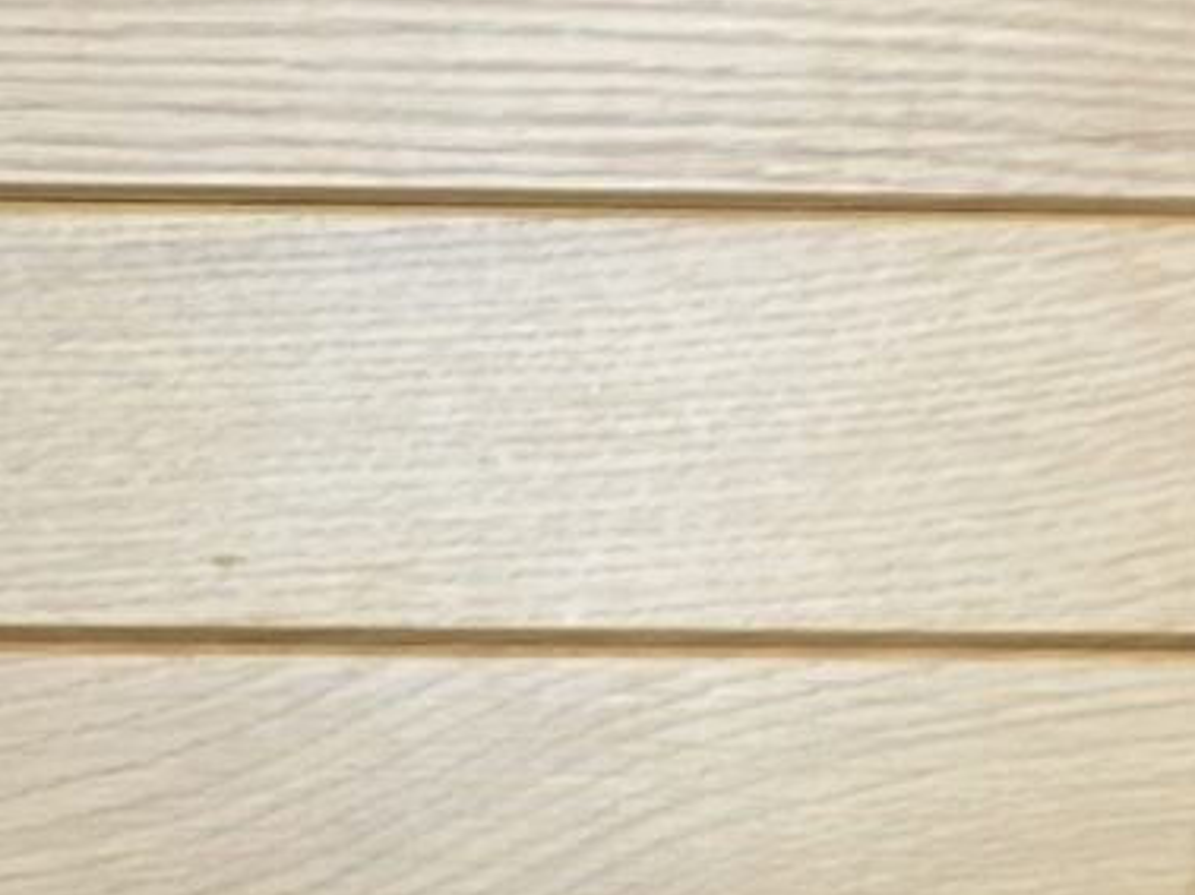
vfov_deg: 9.5
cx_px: -1976
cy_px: 2075
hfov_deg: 11.0
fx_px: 4864
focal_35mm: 141
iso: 100
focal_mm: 4.25
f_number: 1.8
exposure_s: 1/60
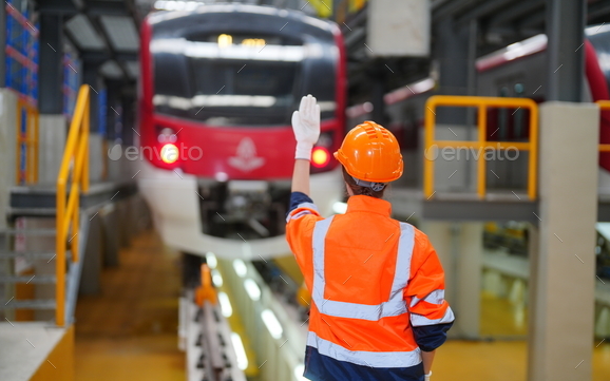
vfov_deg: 24.9
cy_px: 202
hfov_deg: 38.9
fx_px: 864
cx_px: 310
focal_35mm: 52
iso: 320
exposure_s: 1/501
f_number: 1.2
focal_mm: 50
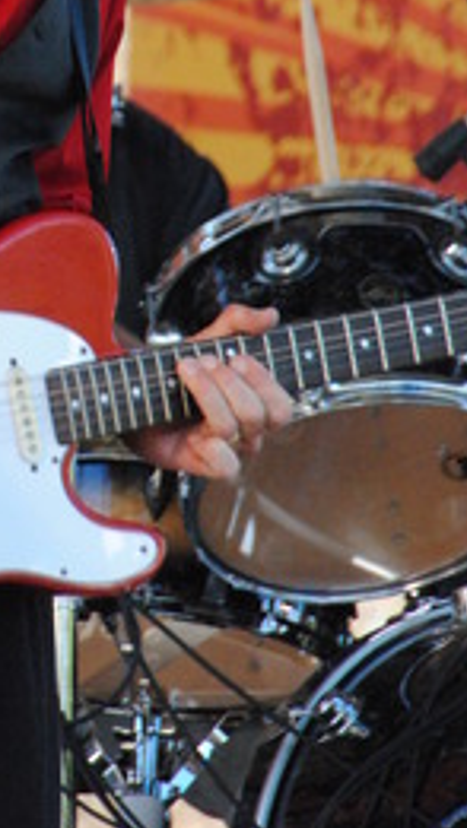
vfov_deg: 3.3
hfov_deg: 1.8
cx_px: -43
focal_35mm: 664
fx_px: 14603
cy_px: 197
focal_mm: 220
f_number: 6.3
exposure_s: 1/800
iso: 1600
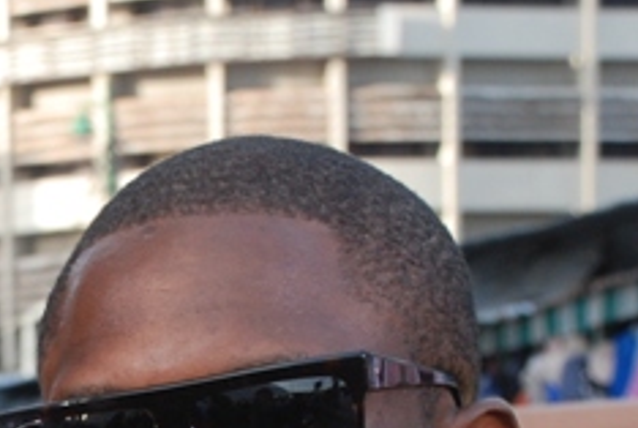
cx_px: -185
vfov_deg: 6.6
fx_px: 3640
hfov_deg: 9.8
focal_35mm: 205
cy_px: 680
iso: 400
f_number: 5.6
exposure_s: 1/125
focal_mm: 40
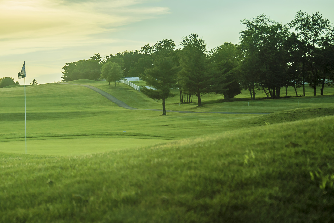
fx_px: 835
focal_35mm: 90
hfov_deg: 22.3
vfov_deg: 15.1
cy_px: 44
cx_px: 67
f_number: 4
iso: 100
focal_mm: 55
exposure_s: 1/125
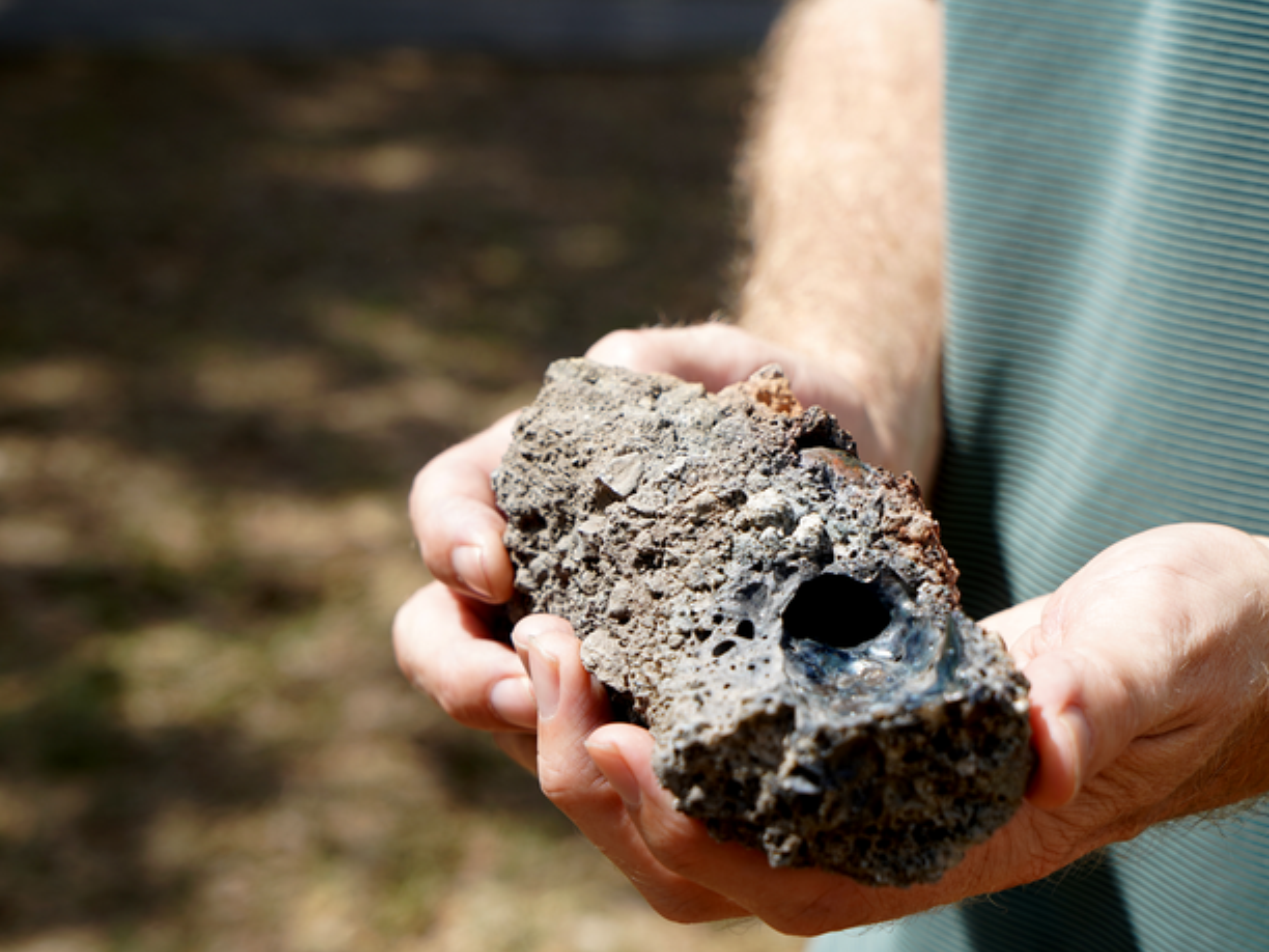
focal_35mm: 77
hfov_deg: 25.3
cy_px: 474
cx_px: 705
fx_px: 2823
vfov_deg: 19.1
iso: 100
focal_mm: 70
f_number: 7.1
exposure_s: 1/250
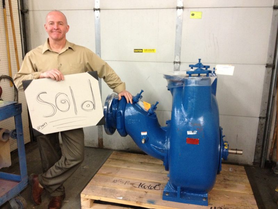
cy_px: 104
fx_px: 281
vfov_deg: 40.7
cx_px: 139
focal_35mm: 35
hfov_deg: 52.6
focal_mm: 4.28
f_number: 2.4
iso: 320
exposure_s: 1/20
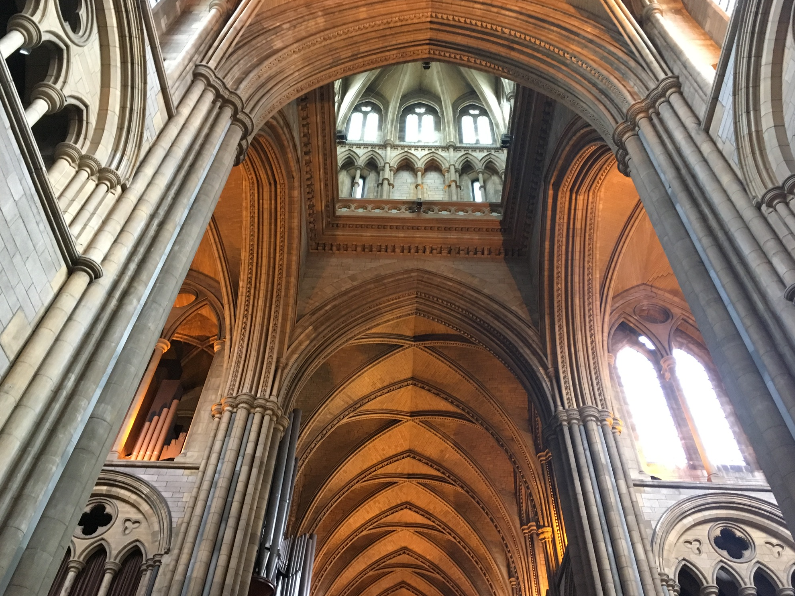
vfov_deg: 46.8
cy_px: 301
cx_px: 391
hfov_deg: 60.0
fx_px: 689
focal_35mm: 30
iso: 200
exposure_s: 1/20
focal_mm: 4.15
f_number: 2.2
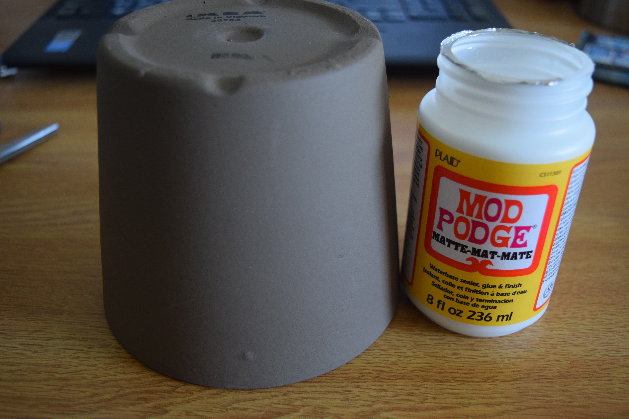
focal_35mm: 39
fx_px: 681
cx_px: 314
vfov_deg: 34.2
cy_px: 210
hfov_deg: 49.6
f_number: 4
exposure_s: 1/60
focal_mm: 26
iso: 800
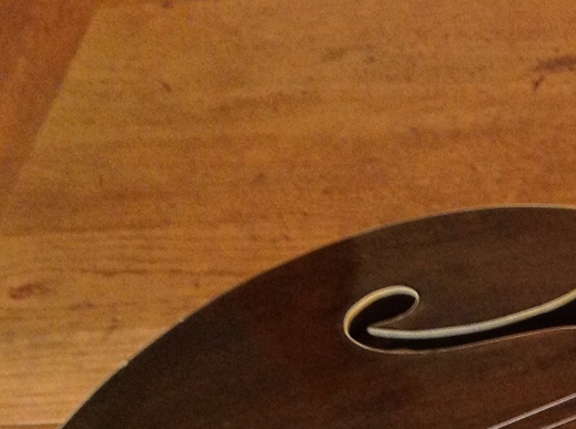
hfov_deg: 17.3
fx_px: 1793
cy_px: 644
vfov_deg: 12.9
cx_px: 721
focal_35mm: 108
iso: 200
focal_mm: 4.28
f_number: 2.4
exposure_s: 1/17
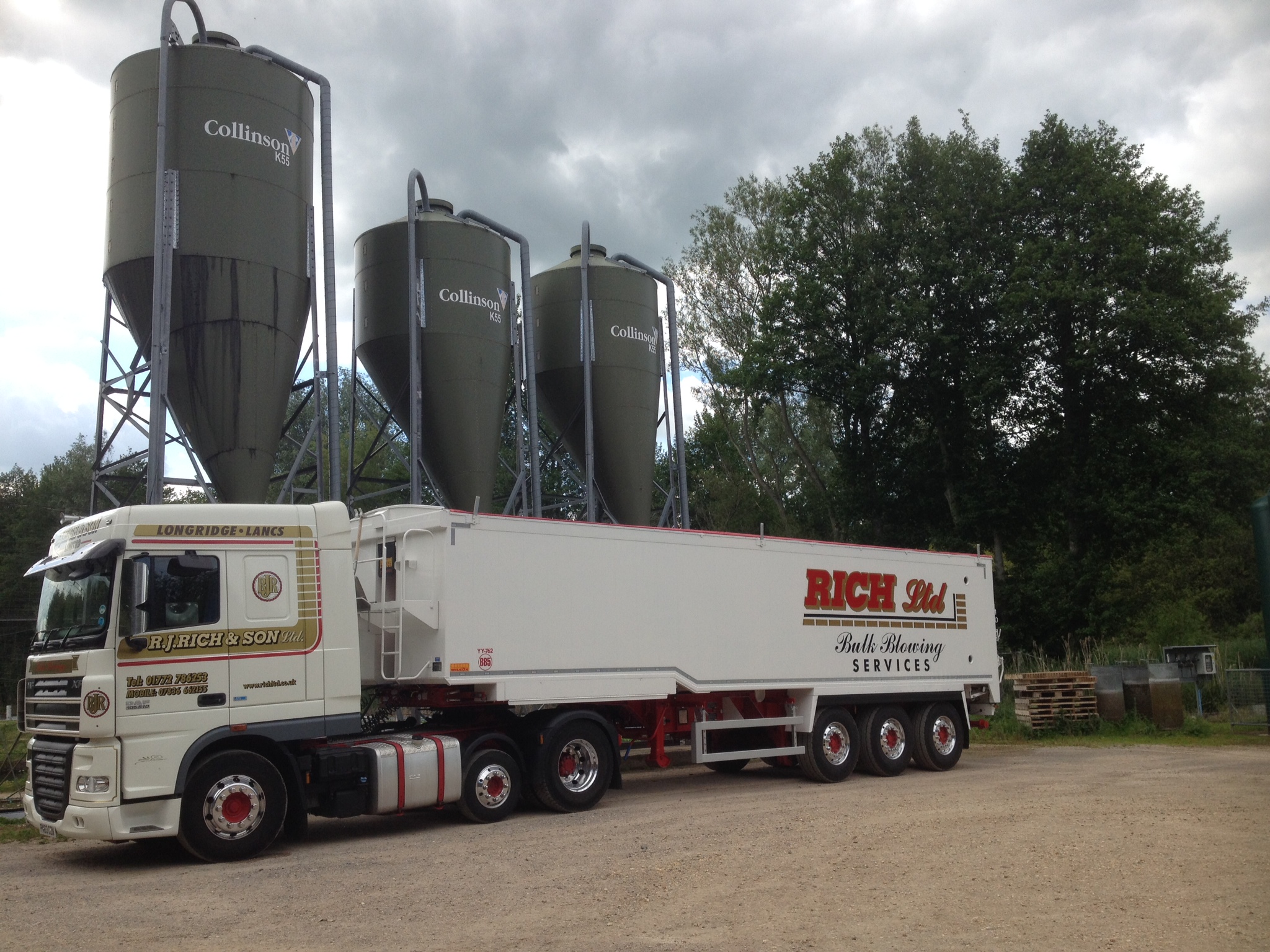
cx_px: 635
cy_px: 476
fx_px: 1284
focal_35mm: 35
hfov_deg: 52.6
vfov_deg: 40.7
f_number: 2.4
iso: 50
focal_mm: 4.28
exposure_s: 1/812
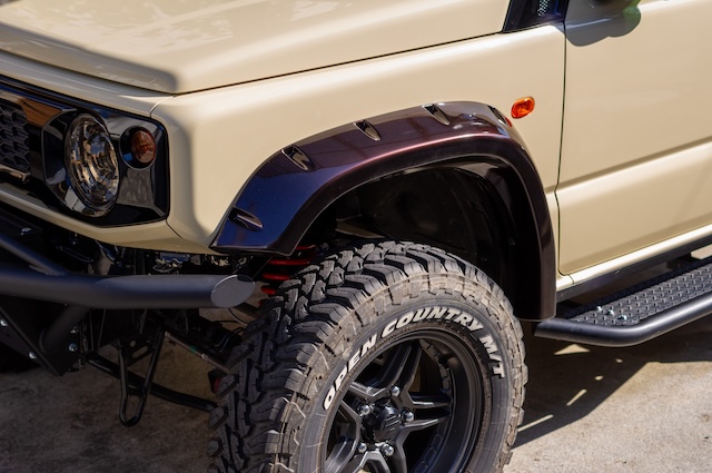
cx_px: 356
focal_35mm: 75
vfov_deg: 18.1
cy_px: 236
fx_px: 1481
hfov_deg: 27.0
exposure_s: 1/1000
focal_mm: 50
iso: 200
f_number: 4
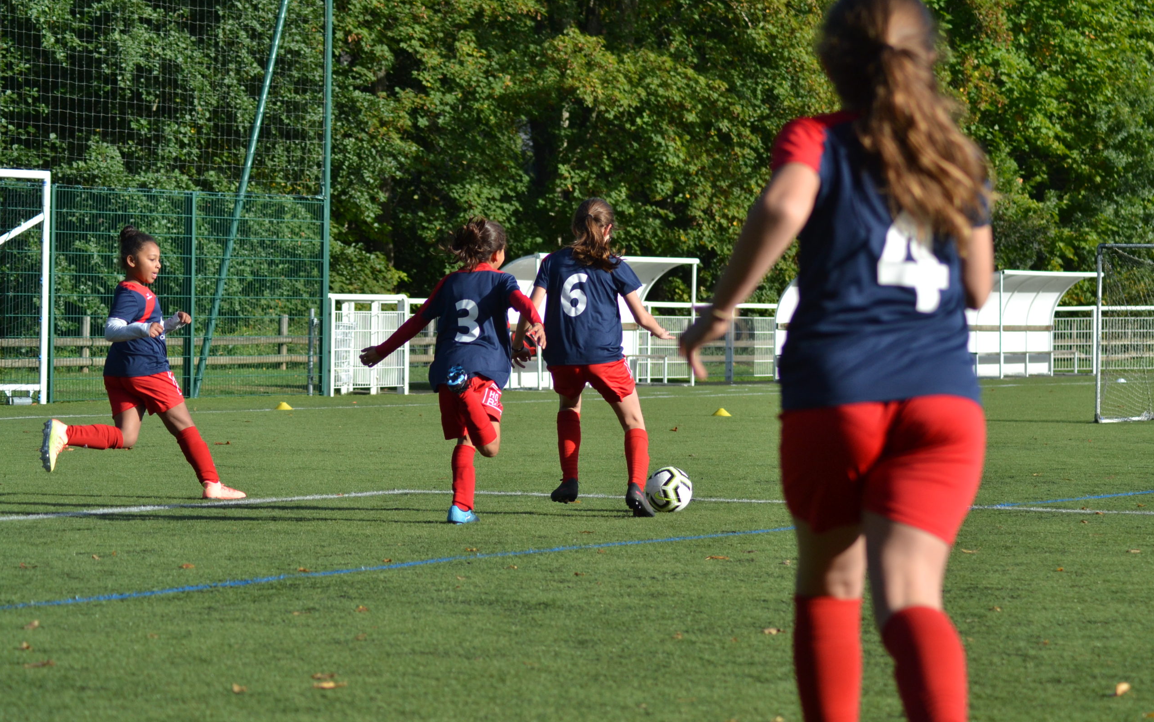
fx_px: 3963
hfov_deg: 16.6
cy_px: 356
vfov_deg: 10.4
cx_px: 578
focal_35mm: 126
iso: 400
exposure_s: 1/1600
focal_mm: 82
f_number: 6.3
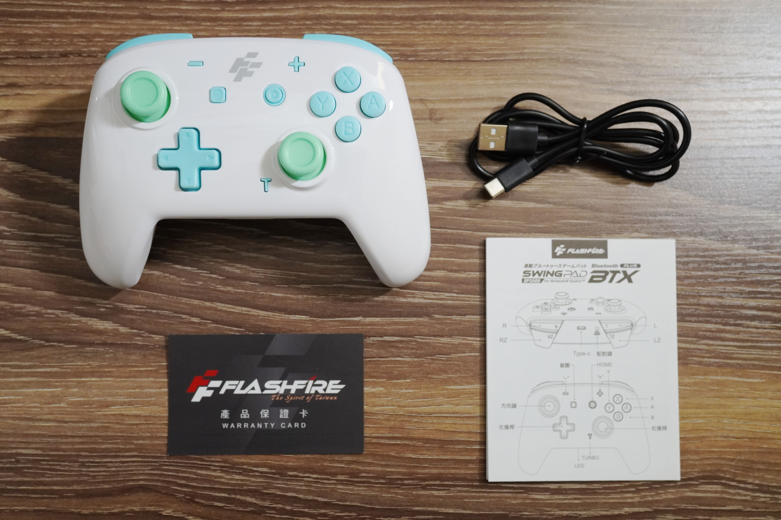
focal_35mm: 36
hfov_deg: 53.1
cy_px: 260
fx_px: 781
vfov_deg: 36.9
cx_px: 390
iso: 1600
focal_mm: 24
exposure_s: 1/30
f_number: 5
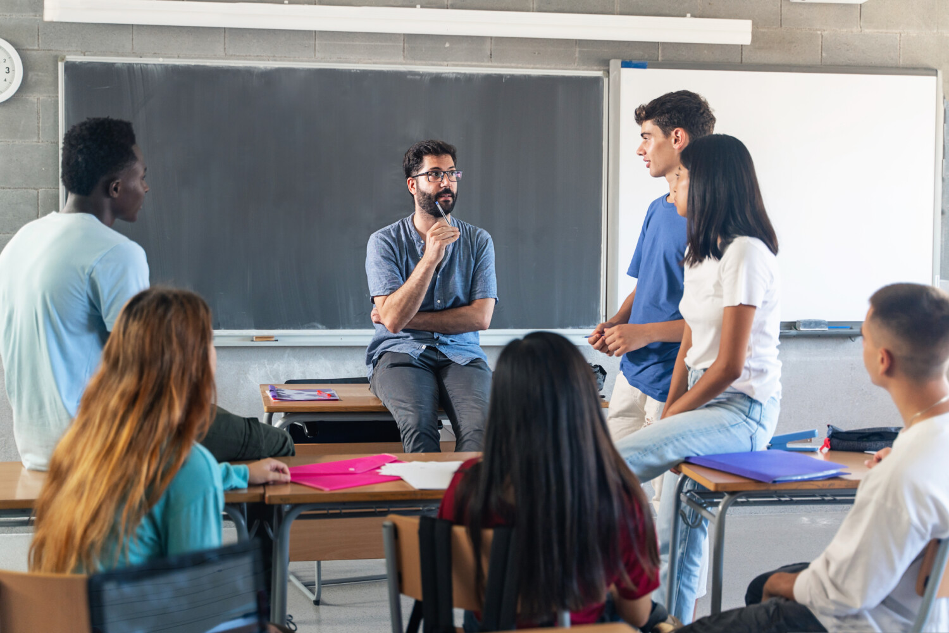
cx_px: 474
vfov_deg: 28.1
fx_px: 1265
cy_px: 316
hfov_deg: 41.1
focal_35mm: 48
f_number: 2.8
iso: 500
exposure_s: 1/250
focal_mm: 48
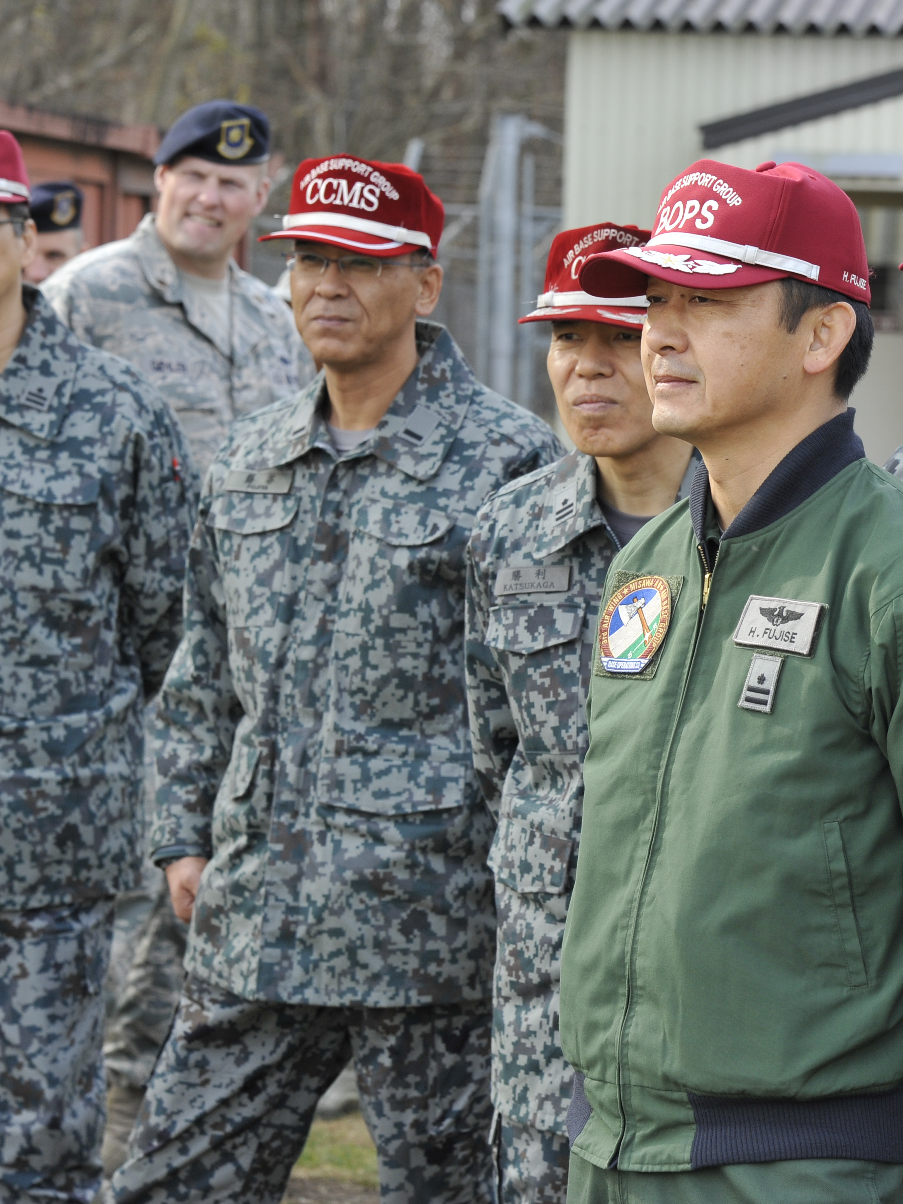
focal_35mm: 159
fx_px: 5530
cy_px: 602
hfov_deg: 9.3
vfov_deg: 12.4
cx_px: 663
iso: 640
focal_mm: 110
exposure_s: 1/320
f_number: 9
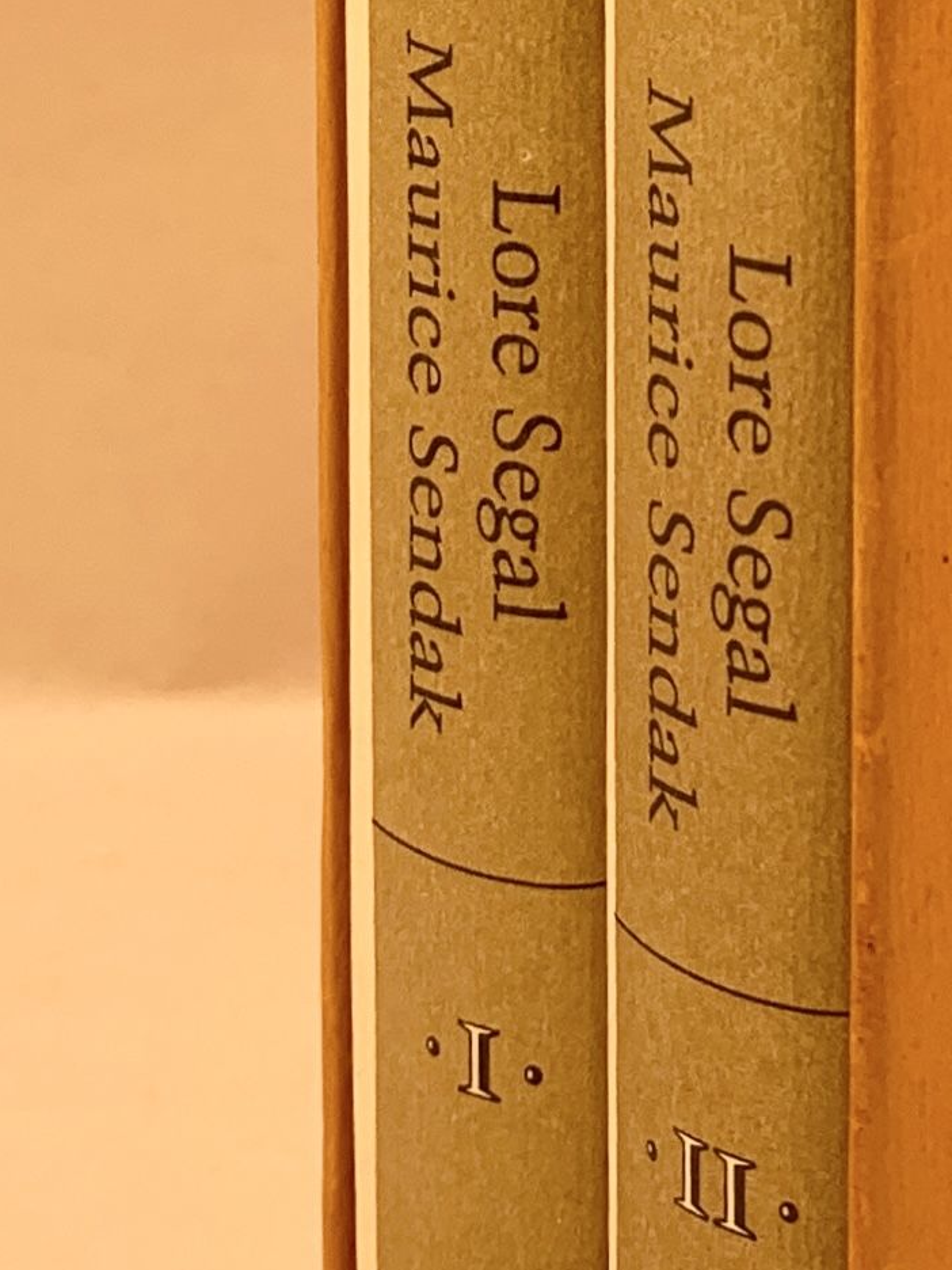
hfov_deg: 15.5
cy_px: -85
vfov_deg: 21.0
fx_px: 3264
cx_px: 1366
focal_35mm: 89
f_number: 1.8
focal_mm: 4.25
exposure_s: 1/149
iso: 25
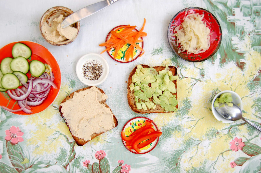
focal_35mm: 34
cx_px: 130
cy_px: 86
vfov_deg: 38.2
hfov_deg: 55.2
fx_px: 250
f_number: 4.5
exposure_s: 1/125
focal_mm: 23
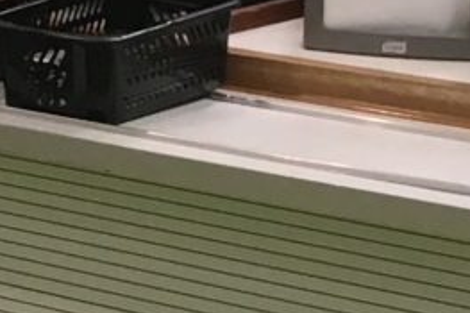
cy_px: -250
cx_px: -731
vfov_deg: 5.7
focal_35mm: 235
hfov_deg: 8.0
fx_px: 3066
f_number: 2.2
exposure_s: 1/33
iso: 80
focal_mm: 4.15
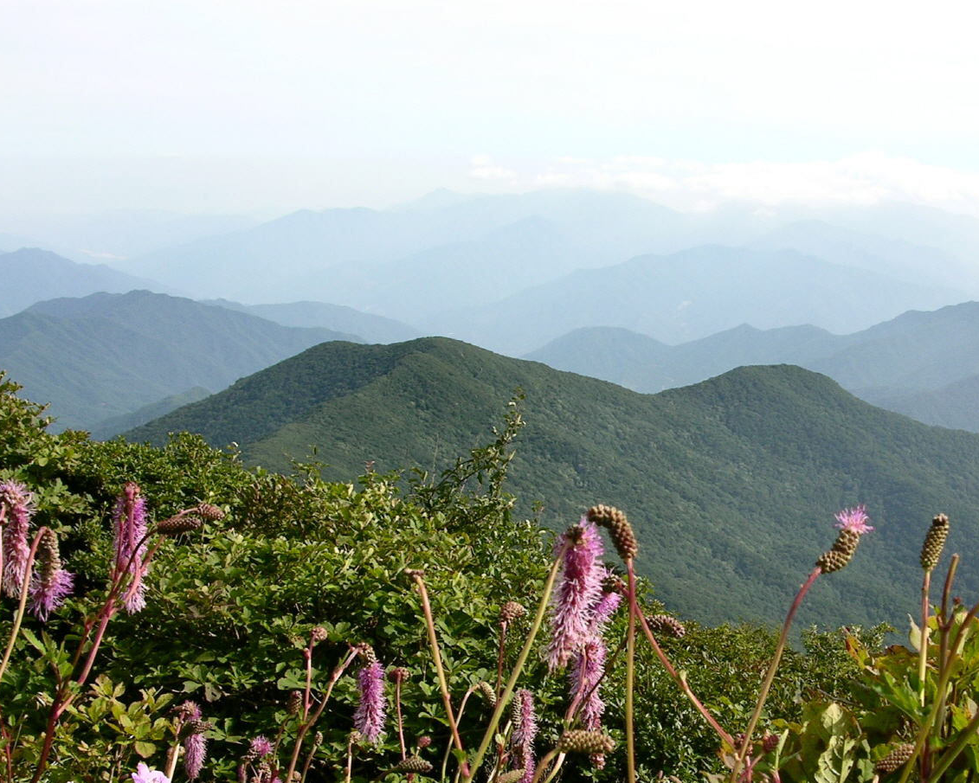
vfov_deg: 26.1
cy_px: 511
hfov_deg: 32.1
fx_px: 1681
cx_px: 697
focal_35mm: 58
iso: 50
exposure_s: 1/99.6
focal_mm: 8.9
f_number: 8
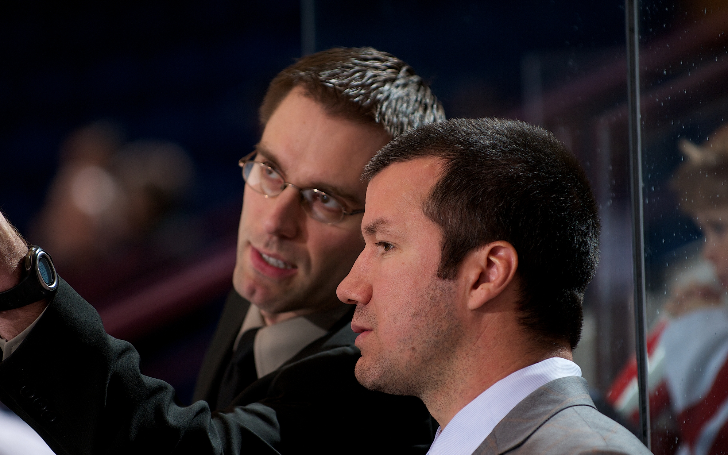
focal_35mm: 306
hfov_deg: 6.9
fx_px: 6070
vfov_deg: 4.3
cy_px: 229
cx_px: 364
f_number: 3.2
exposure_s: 1/250
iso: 200
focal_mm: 200
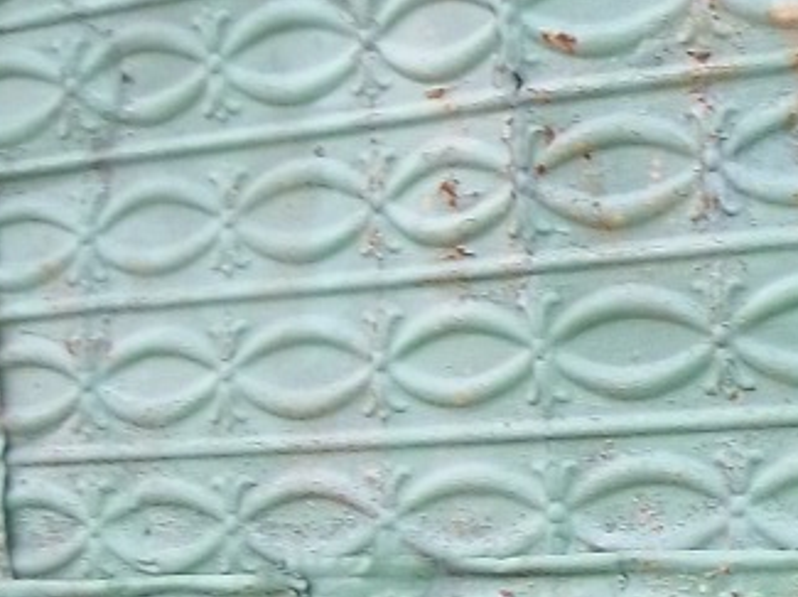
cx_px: 1515
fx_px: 3270
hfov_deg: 12.5
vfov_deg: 10.2
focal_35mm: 142
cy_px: 811
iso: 80
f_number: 2.7
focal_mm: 6
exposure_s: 1/50
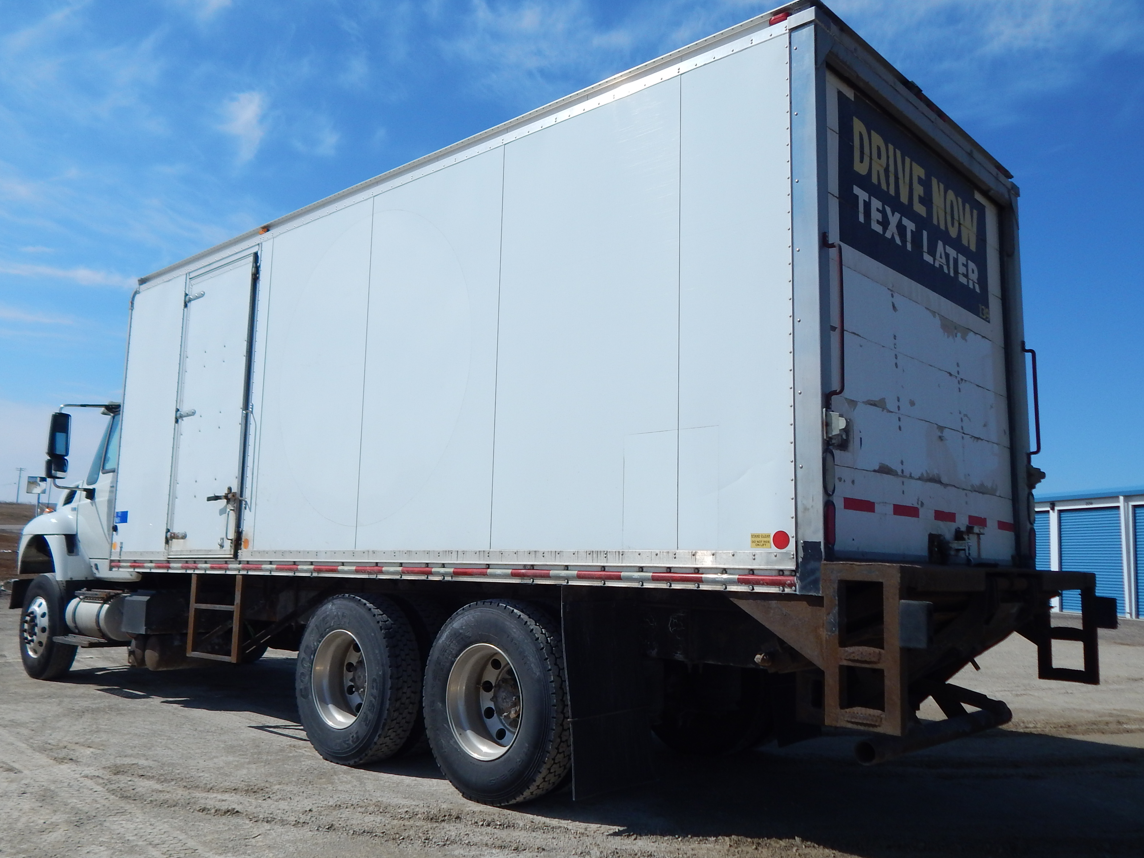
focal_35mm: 29
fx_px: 959
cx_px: 566
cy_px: 417
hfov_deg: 61.7
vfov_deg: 48.2
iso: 125
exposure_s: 1/1000
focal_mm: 5.1
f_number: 6.3
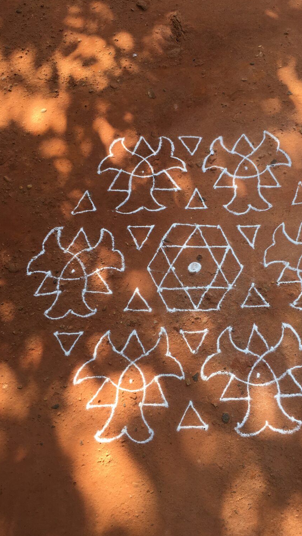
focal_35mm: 32
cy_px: 269
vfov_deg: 61.0
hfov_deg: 36.3
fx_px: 456
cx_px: 202
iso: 25
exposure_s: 1/270
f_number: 2.2
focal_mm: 4.15
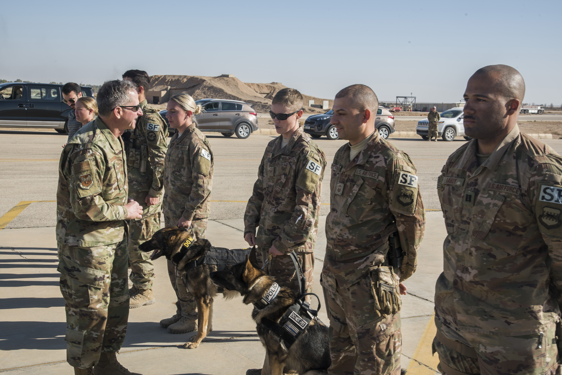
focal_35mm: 50
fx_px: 781
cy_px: 188
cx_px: 281
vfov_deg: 27.0
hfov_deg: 39.6
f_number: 14
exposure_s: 1/100
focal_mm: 50
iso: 160
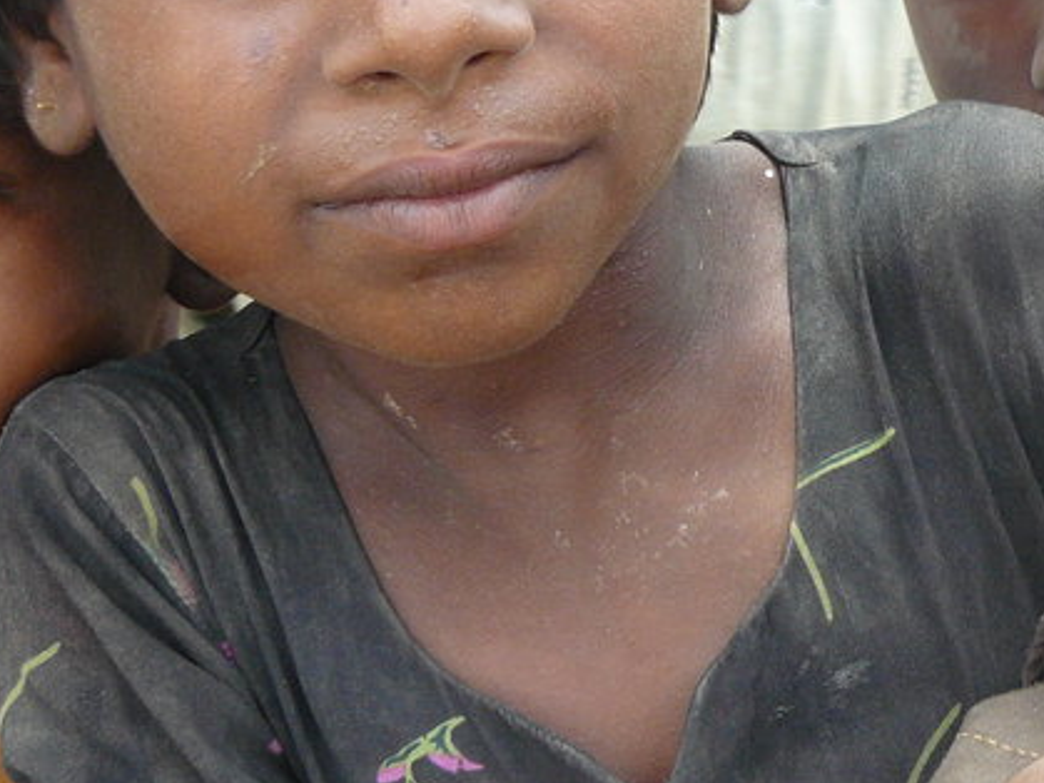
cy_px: 130
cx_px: 895
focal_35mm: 88
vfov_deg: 16.6
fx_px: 2653
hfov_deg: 21.9
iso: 100
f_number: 3.6
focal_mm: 6
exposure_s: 1/125
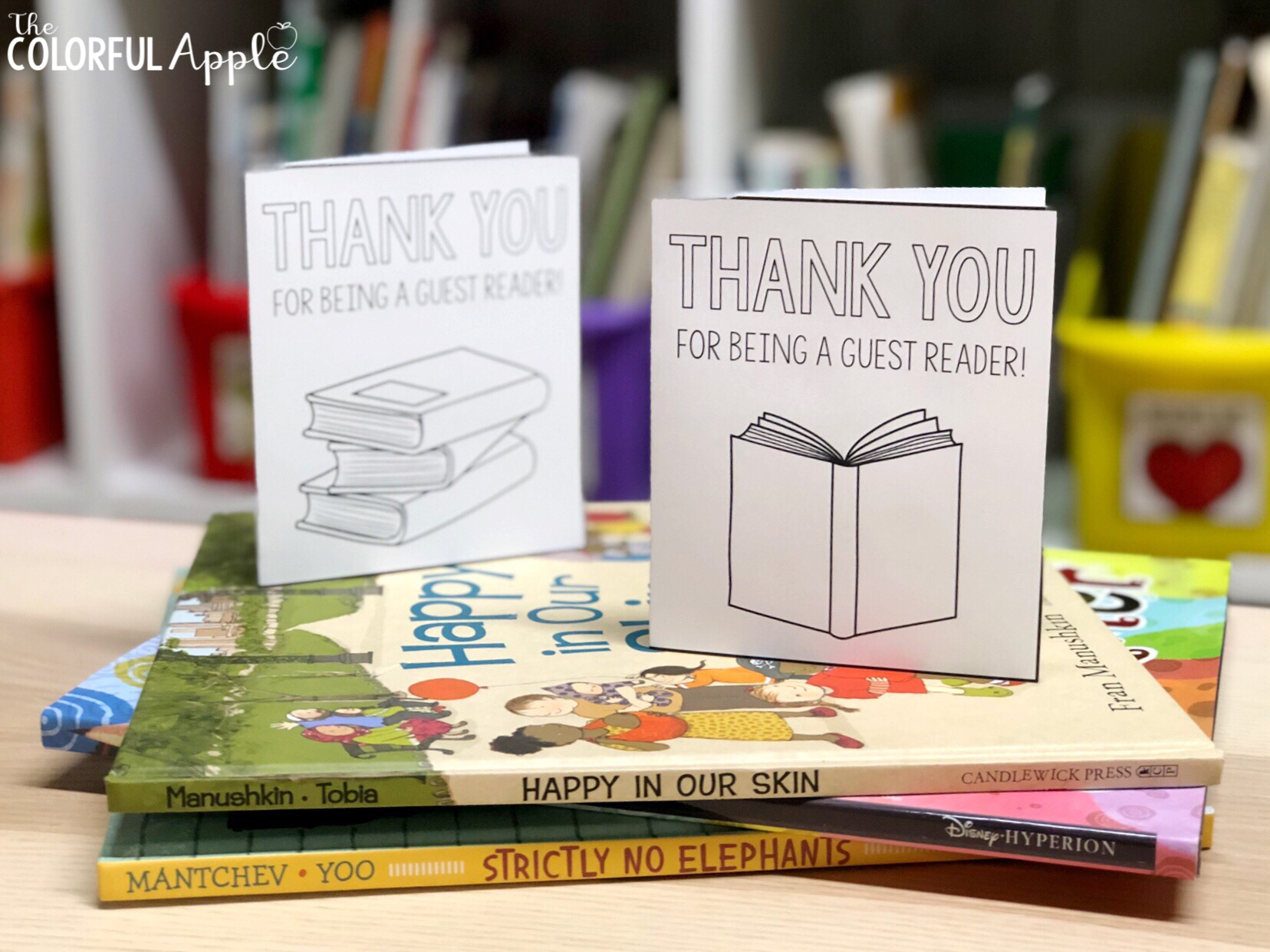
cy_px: 476
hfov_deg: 33.8
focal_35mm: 57
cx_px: 635
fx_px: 2091
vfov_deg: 25.7
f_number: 2.8
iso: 100
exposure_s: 1/30
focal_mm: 6.6
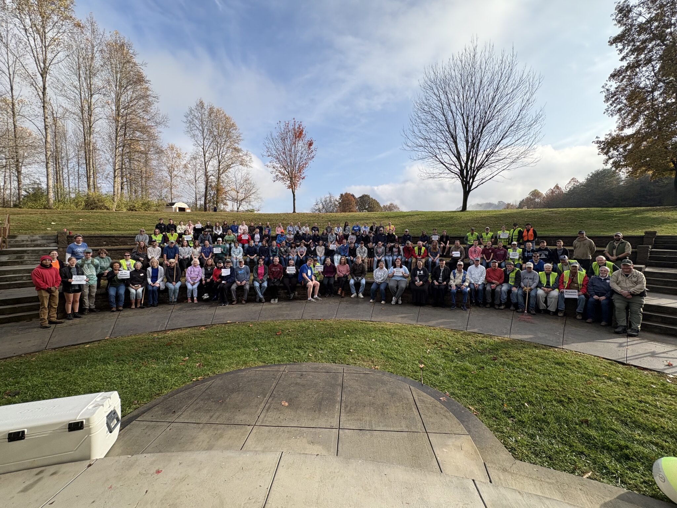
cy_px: 254
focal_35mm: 14
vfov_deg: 85.7
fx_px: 274
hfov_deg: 102.1
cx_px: 338
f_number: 2.2
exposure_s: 1/993
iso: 40
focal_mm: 2.22
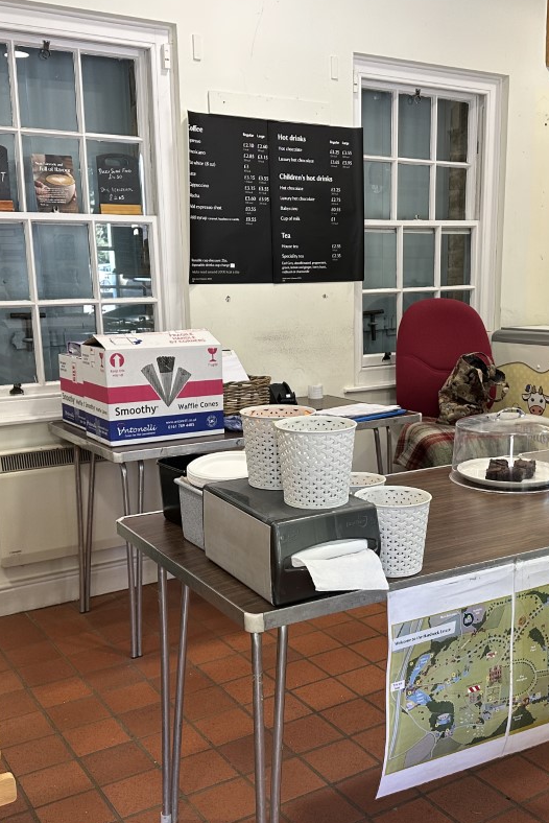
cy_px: 438
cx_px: 338
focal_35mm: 38
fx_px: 868
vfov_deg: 50.6
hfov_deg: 34.9
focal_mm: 6.86
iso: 160
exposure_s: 1/100
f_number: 1.78
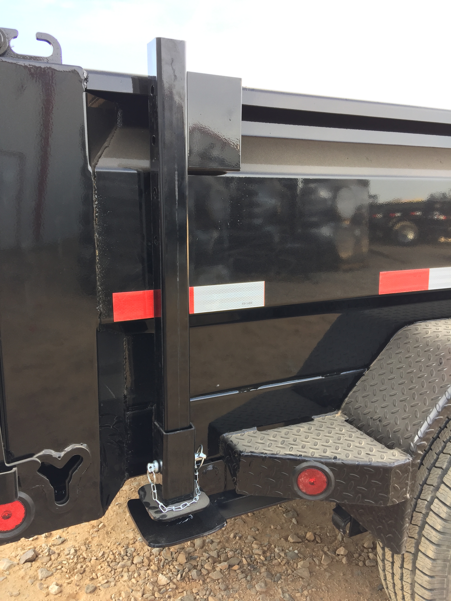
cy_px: 300
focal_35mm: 29
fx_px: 504
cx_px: 226
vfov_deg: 61.7
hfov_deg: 48.2
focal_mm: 4.15
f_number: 2.2
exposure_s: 1/120
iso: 32
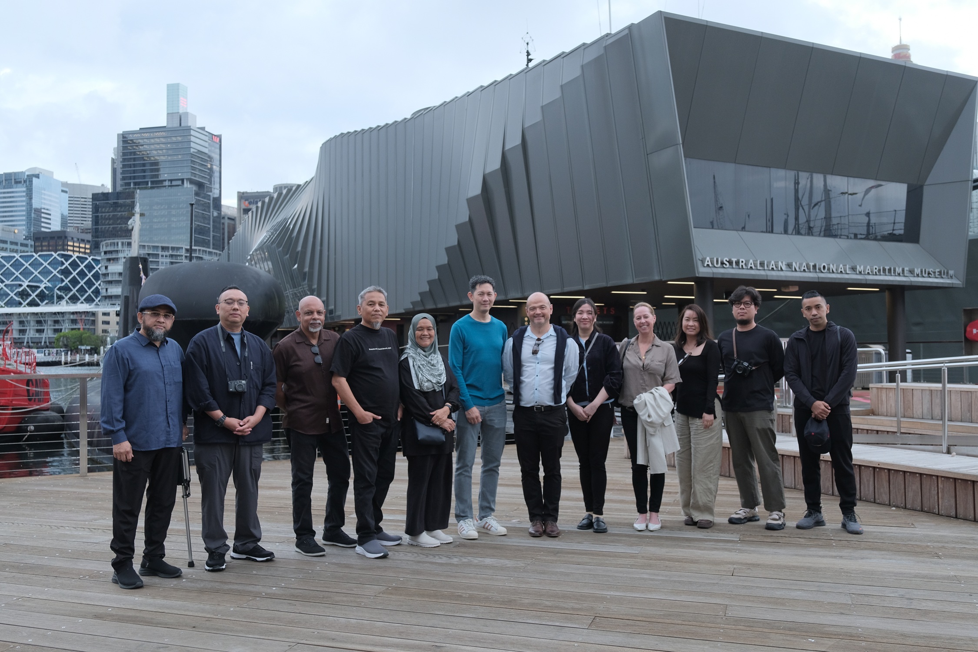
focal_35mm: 31
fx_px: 842
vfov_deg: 42.3
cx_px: 489
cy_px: 326
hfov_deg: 60.3
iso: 800
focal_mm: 20.6
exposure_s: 1/210
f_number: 3.6
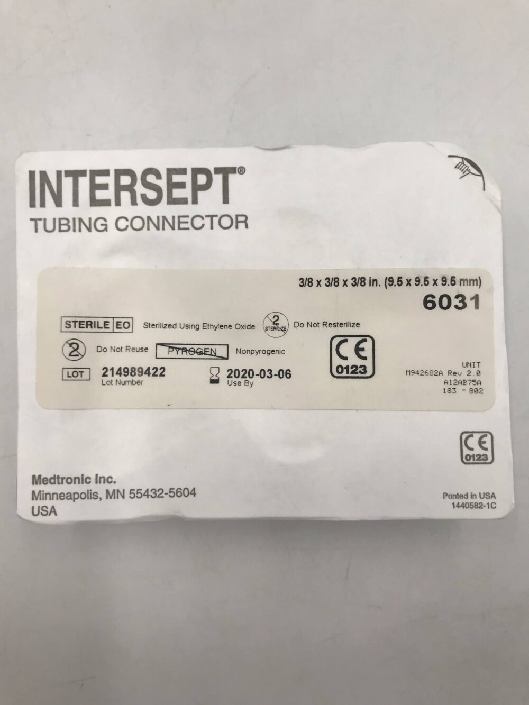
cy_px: 352
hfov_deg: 49.8
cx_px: 264
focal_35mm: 28
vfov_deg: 63.4
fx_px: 570
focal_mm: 3.99
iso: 25
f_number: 1.8
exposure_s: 1/60
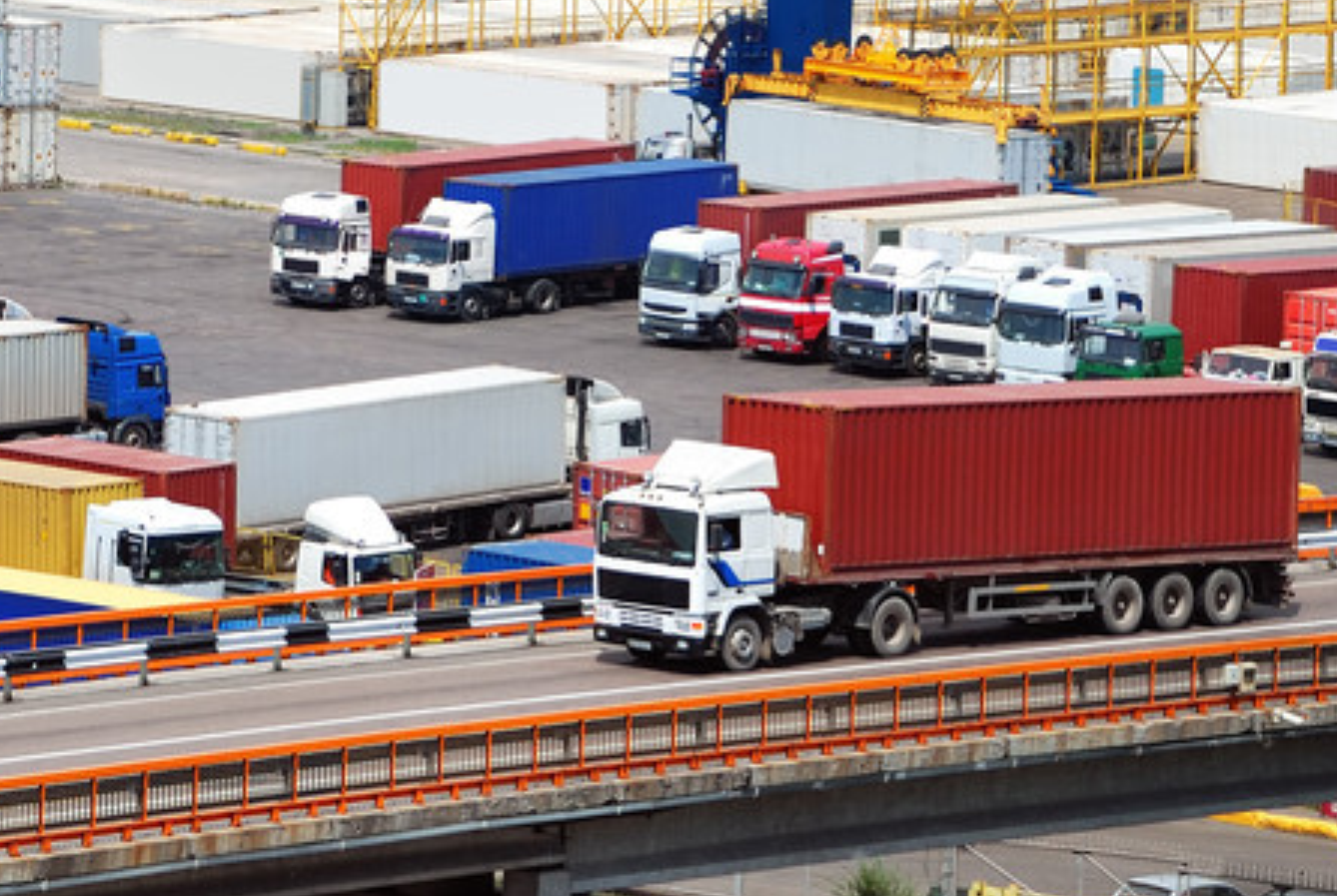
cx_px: 241
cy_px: -4
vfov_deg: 6.1
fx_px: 8444
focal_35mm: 227
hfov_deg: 9.0
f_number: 6.3
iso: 100
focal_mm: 66
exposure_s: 1/400
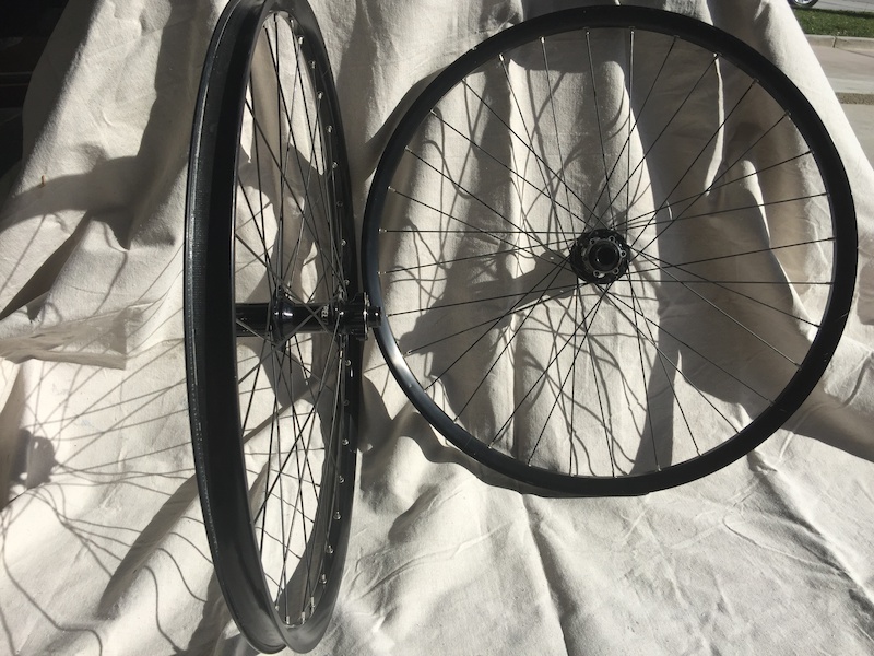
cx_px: 437
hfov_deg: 61.7
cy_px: 328
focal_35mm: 29
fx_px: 732
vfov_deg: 48.2
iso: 32
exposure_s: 1/2475
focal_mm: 4.15
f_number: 2.2
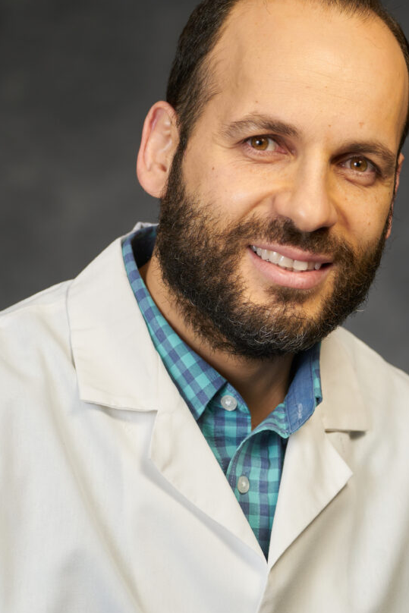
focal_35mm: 231
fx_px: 3935
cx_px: 285
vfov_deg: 8.9
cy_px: 295
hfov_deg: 5.9
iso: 400
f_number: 5
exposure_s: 1/250
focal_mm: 162
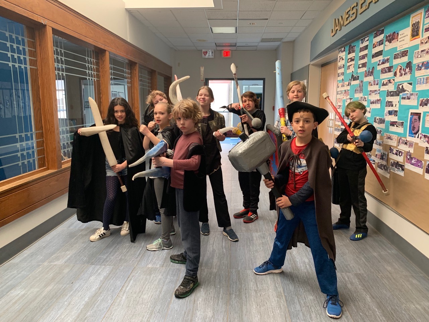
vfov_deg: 53.1
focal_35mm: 26
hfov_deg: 67.3
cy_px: 161
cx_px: 214
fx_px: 322
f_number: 1.8
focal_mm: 4.25
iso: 250
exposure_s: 1/60
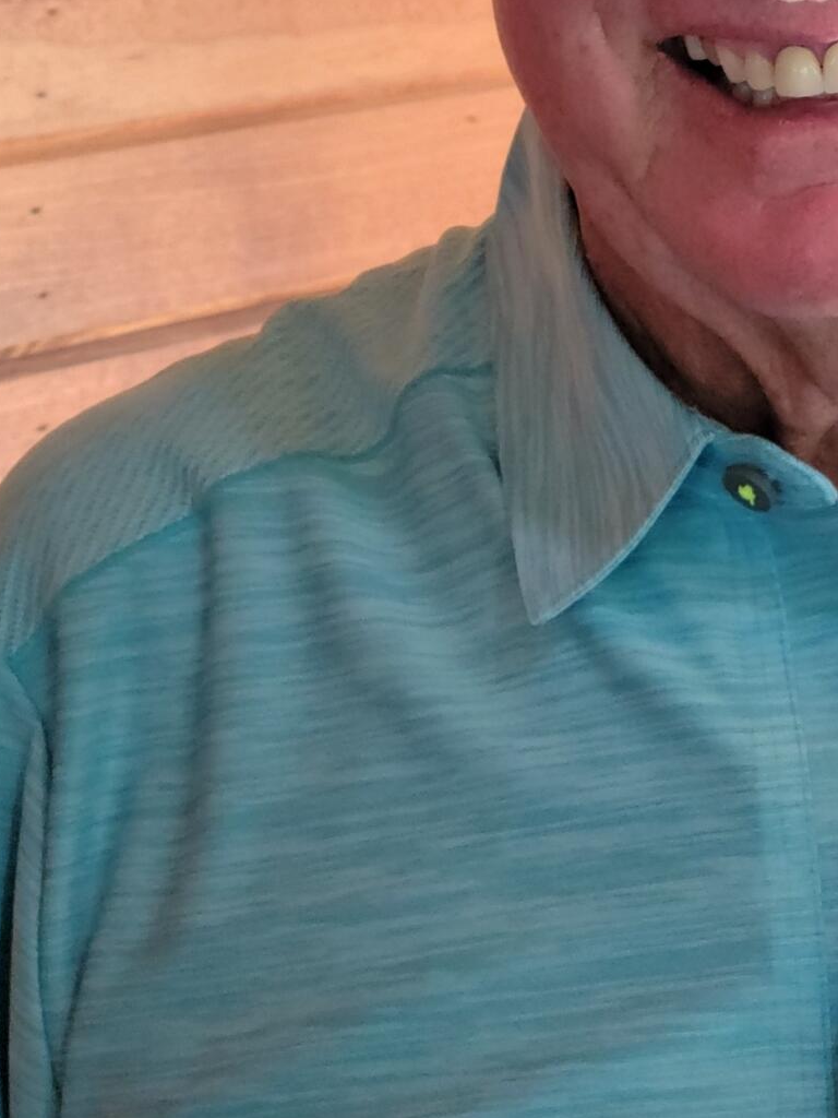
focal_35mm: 70
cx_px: 857
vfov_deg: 26.9
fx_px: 2259
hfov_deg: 20.3
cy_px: 134
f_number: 2
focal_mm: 5.9
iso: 200
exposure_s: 1/39
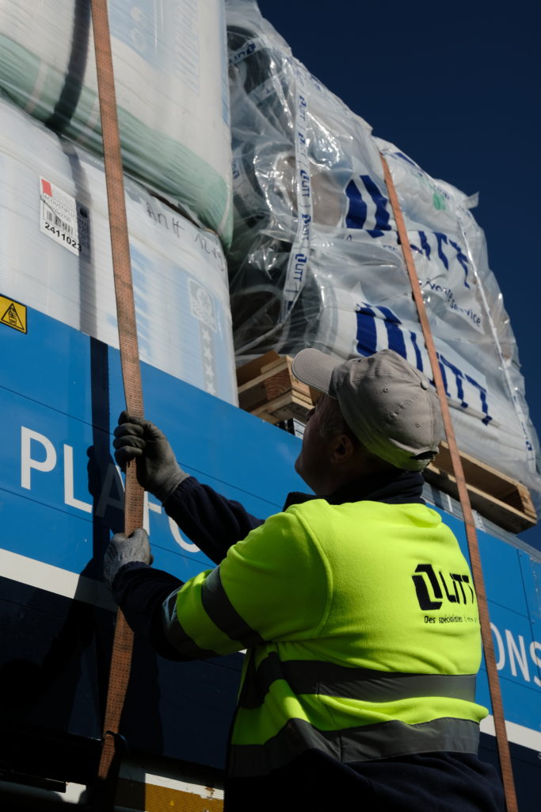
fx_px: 1532
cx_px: 270
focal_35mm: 68
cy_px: 406
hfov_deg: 20.0
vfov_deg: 29.7
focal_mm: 45.5
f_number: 8
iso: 200
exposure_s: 1/1100
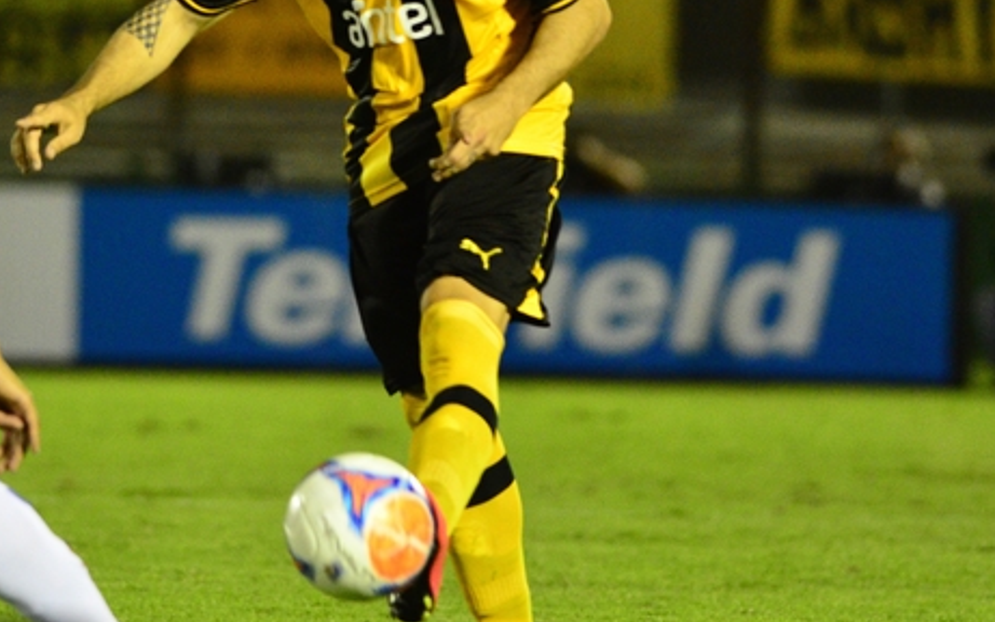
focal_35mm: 893
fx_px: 24213
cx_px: 421
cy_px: 95
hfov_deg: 2.4
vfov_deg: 1.5
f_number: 4
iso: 3200
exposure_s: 1/500
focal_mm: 300
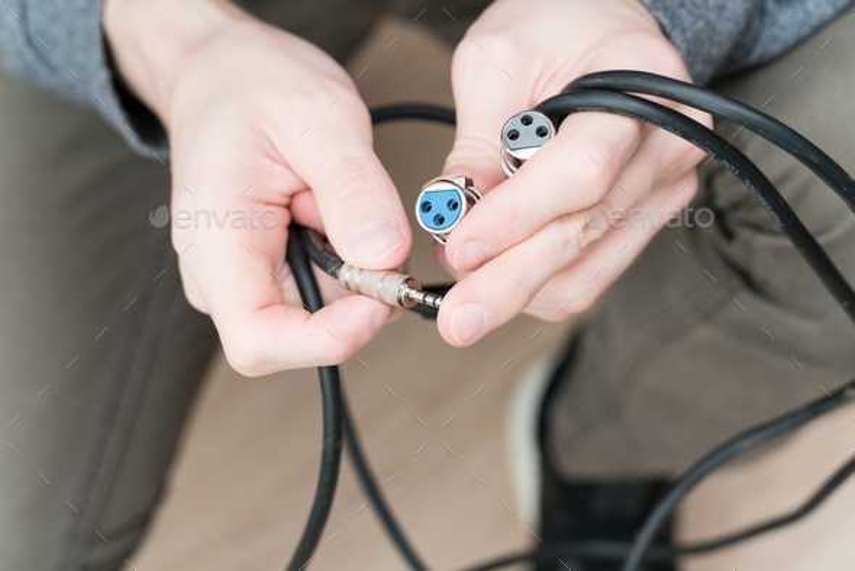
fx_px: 1782
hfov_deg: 27.0
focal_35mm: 75
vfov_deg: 18.2
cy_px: 286
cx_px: 428
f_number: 7.1
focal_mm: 75
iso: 400
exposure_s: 1/100
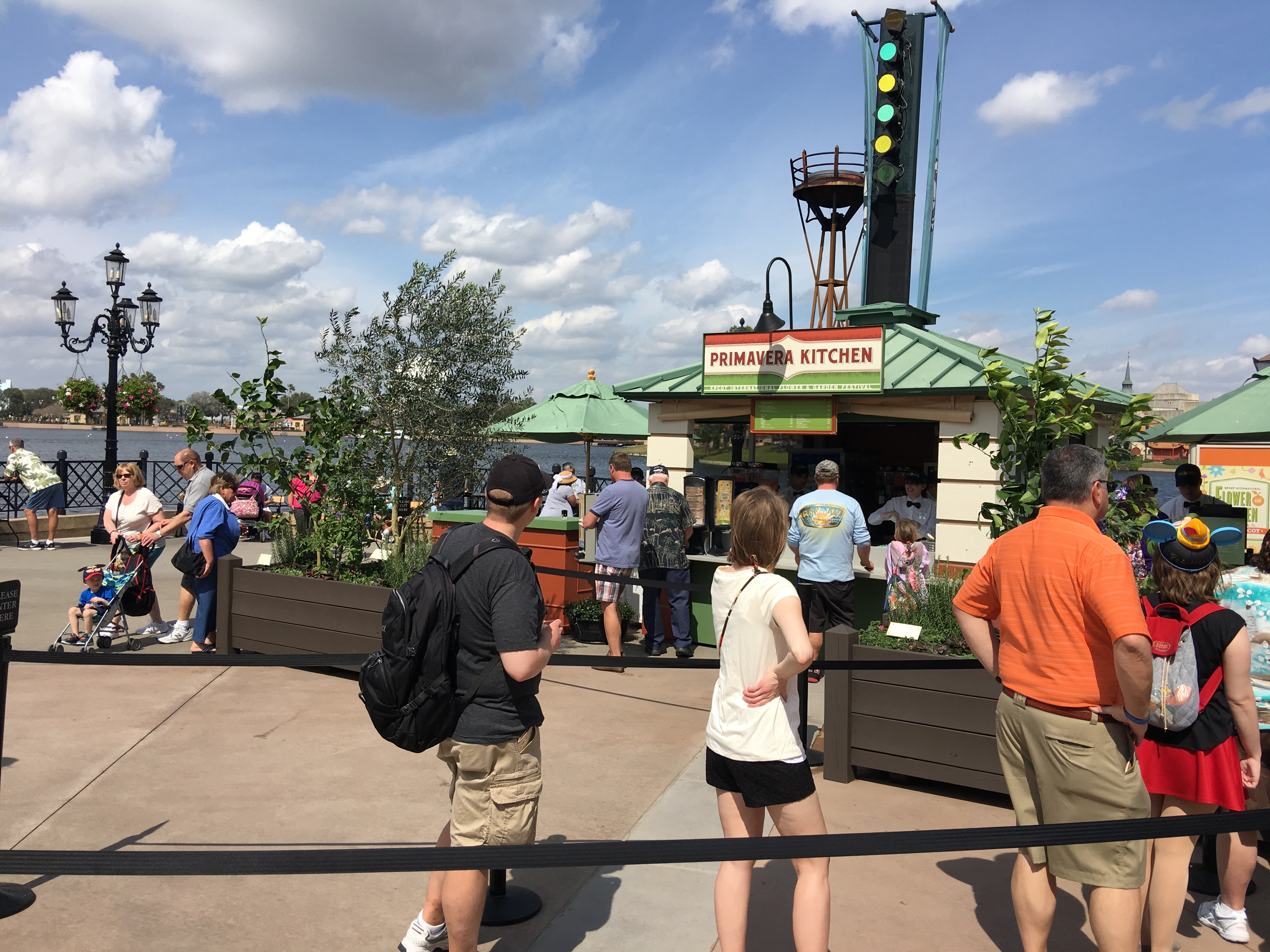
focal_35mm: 29
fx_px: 1064
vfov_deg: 48.2
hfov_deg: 61.7
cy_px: 476
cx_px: 635
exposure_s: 1/2137
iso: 25
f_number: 2.2
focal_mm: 4.15
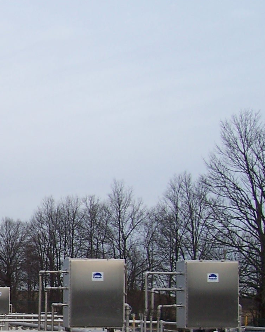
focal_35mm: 81
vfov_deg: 23.1
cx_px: -132
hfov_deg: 17.1
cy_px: 282
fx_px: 794
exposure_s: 1/350
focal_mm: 5.6
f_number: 5.6
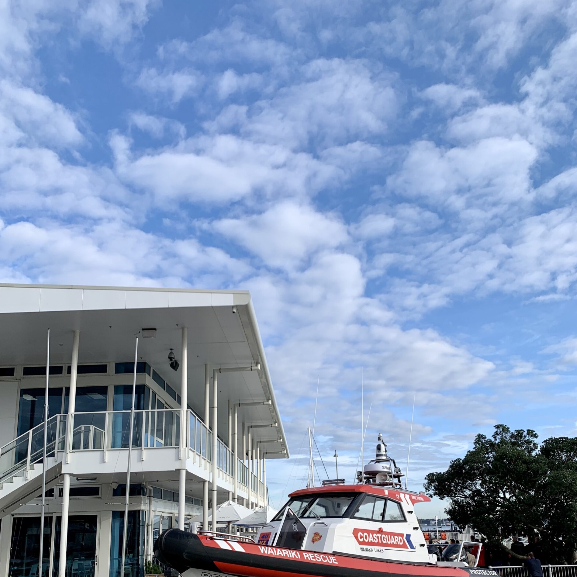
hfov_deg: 52.5
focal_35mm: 31
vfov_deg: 51.6
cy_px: 381
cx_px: 288
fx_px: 585
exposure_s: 1/1560
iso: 25
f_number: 1.8
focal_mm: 4.25
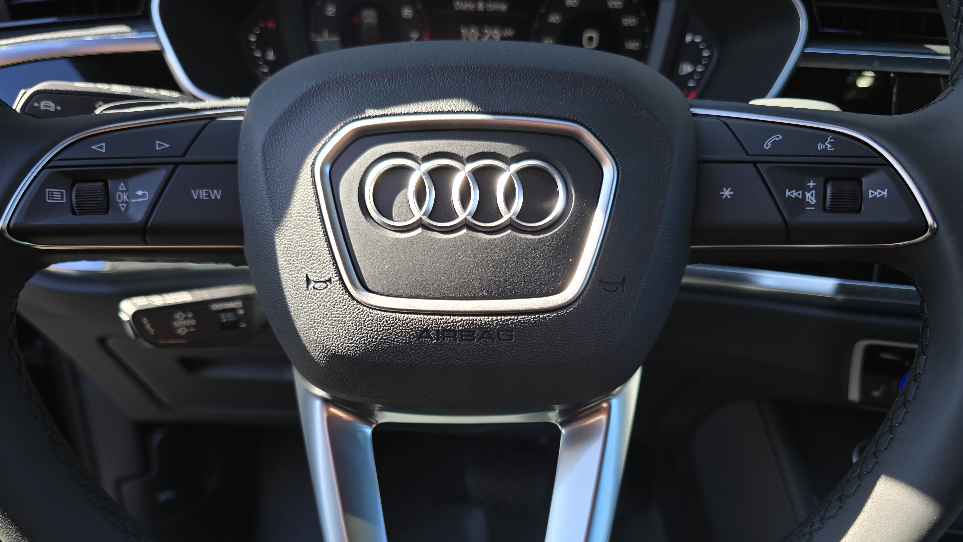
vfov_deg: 43.6
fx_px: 664
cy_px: 370
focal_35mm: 26
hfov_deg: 71.9
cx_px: 465
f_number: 1.7
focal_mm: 6.3
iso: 20
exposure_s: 1/180
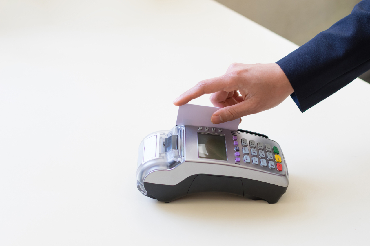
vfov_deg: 23.6
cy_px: 125
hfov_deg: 34.7
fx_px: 591
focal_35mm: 58
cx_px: 199
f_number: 2.8
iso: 400
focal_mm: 35
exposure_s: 1/125
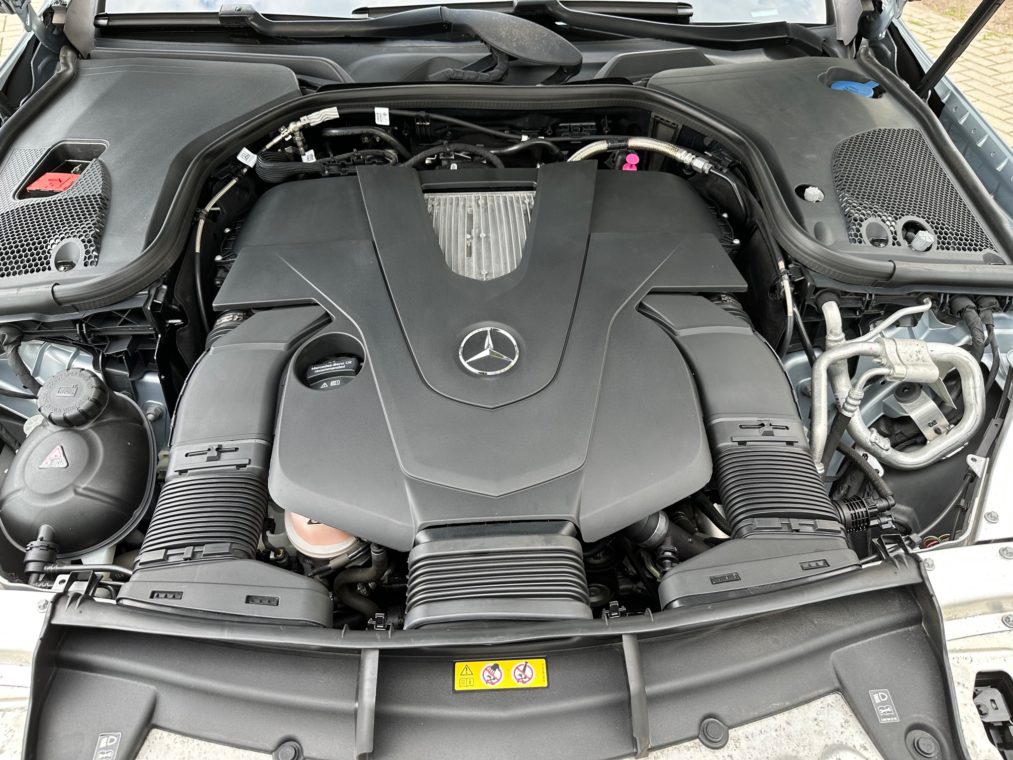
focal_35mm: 24
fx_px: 702
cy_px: 380
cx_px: 506
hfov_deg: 71.6
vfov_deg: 56.8
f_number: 1.78
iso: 80
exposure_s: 1/172
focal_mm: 6.86
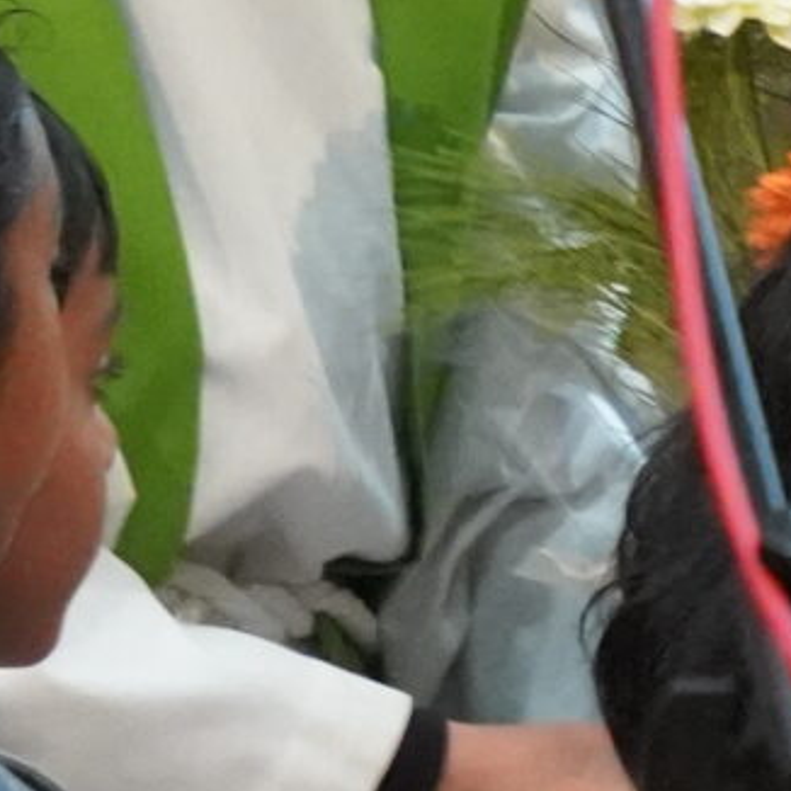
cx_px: 1119
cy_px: 392
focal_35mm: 1176
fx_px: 30403
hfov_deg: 1.5
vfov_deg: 1.5
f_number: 5.6
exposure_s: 1/160
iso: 12800
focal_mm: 147
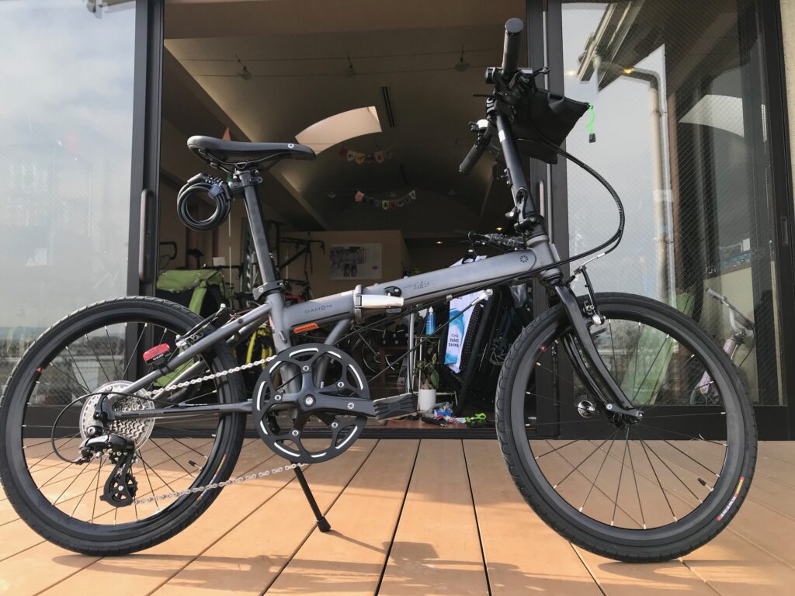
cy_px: 298
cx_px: 398
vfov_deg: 49.7
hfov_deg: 63.4
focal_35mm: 28
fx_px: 643
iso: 20
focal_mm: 3.99
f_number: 1.8
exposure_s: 1/535
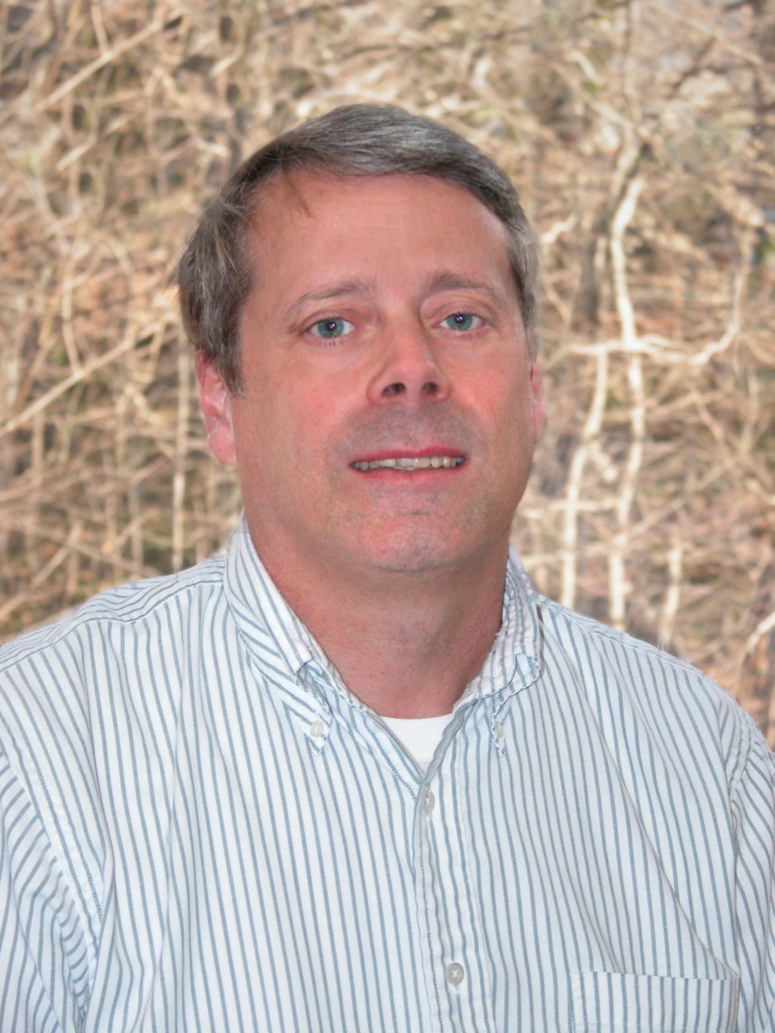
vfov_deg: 17.0
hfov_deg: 12.8
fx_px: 3463
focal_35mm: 116
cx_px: 388
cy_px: 516
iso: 100
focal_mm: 29.5
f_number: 3.7
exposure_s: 1/44.8
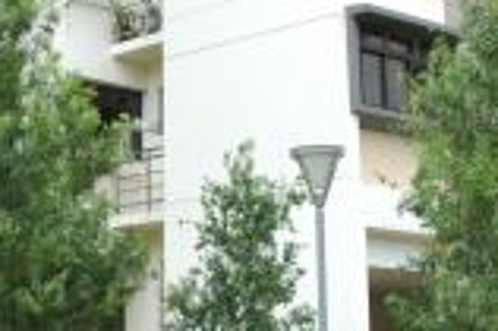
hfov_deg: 21.0
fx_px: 1299
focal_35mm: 94
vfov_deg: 14.4
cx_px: 6
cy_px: 49
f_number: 5.6
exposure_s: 1/200
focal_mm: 18
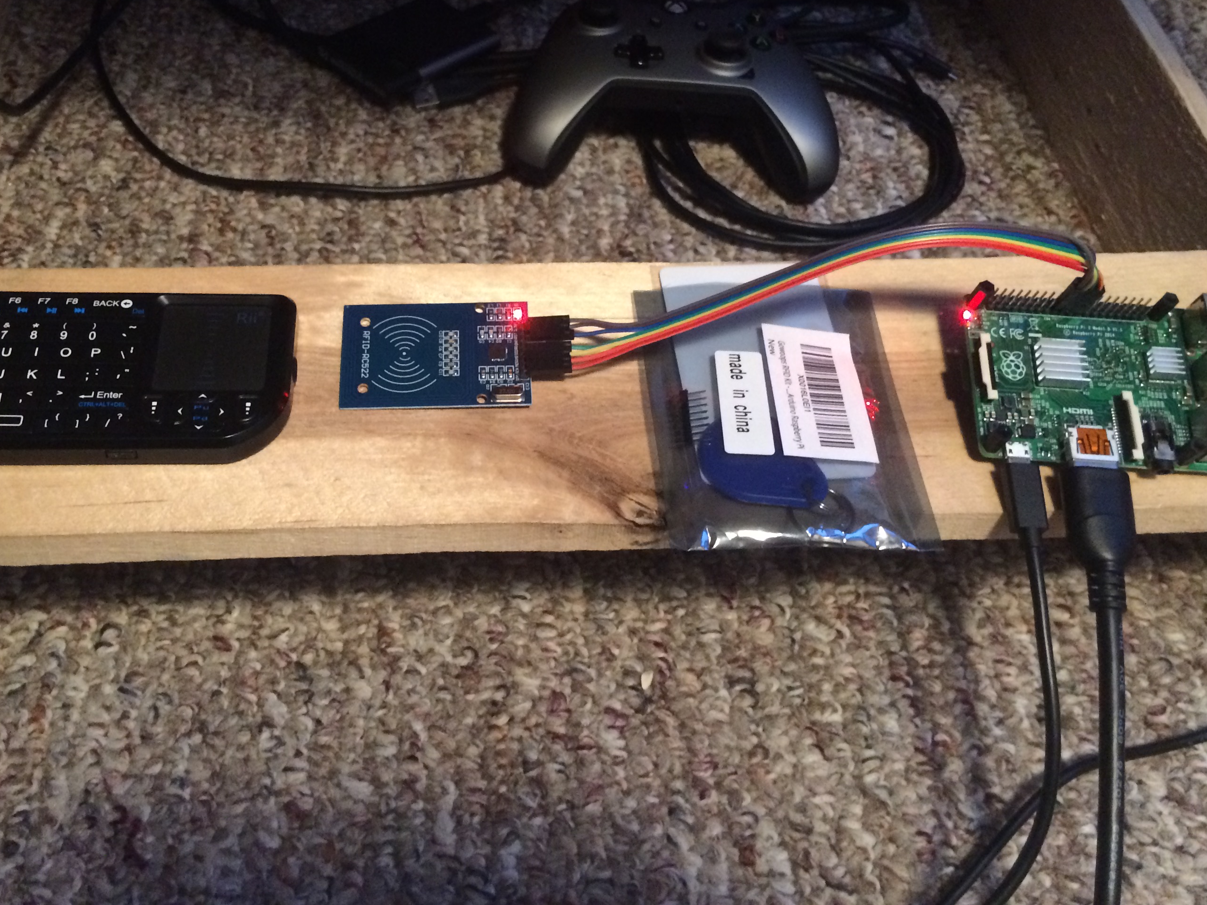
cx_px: 524
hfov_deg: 50.0
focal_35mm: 37
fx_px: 1290
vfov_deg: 38.4
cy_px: 330
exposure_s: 1/15
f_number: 2.2
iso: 320
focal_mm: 4.15
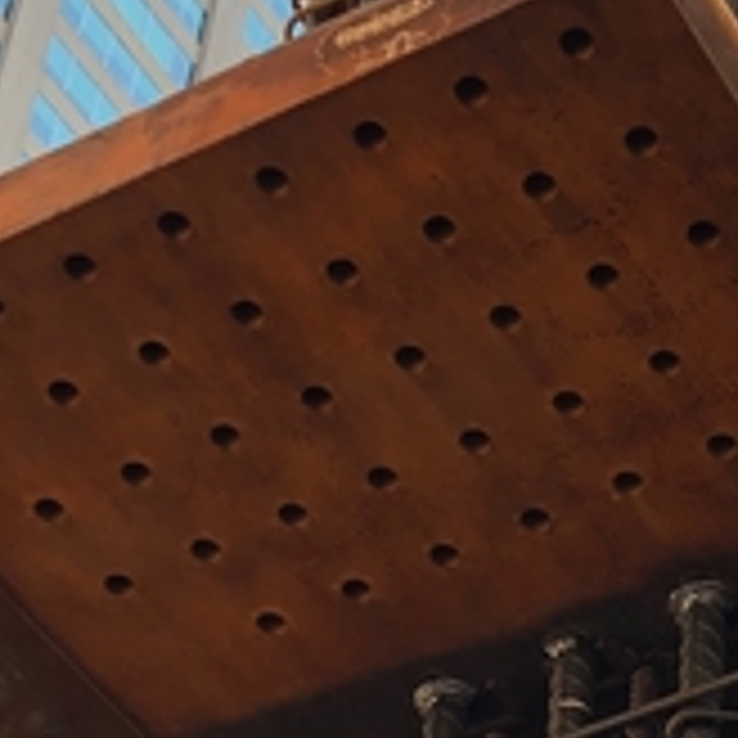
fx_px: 3280
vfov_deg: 12.4
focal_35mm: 136
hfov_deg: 12.6
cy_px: 963
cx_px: 803
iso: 20
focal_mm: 3.99
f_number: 1.8
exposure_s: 1/145
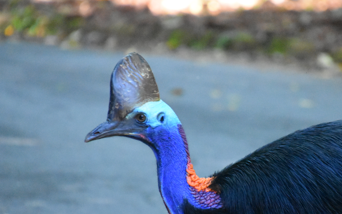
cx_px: 223
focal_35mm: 691
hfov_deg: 3.0
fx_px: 6441
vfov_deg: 1.9
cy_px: 148
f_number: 6.3
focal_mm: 300
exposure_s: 1/320
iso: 12800
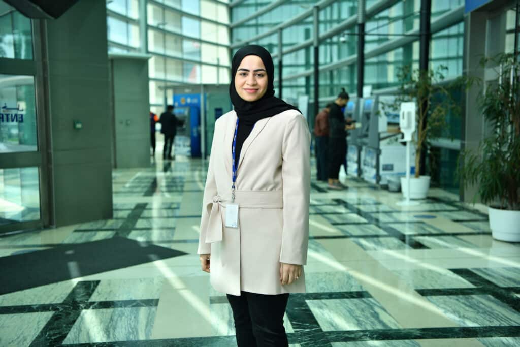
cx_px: 260
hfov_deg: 46.4
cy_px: 174
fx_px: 607
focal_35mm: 42
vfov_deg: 31.9
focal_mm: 42
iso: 125
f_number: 2.8
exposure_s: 1/500
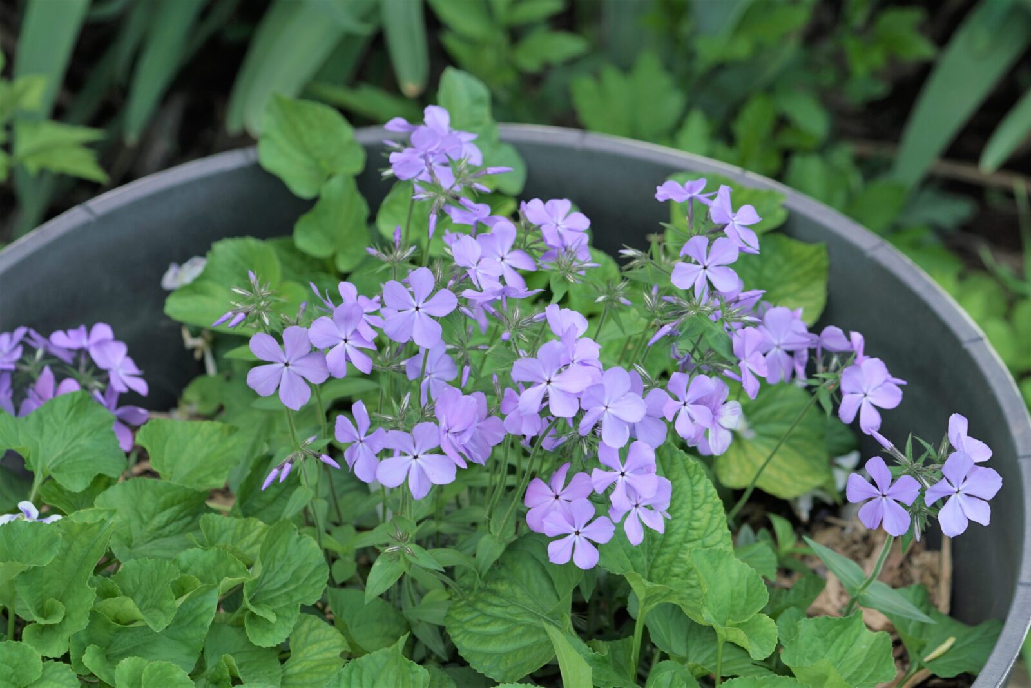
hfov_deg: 15.2
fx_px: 3867
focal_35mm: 135
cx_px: 516
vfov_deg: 10.2
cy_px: 344
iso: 100
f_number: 4.5
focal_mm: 90
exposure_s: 1/200
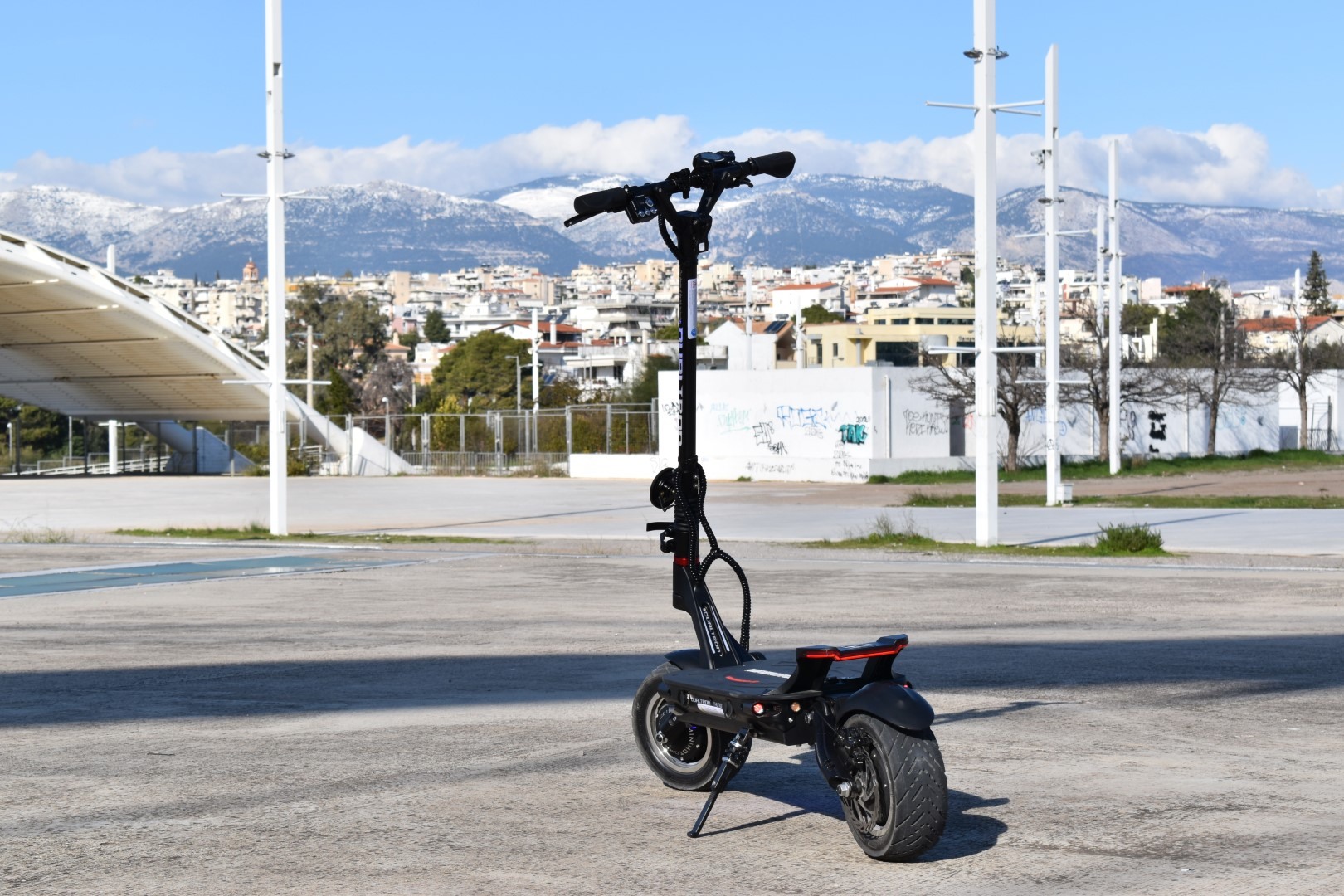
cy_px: 448
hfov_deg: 24.6
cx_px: 672
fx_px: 3080
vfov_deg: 16.6
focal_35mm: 82
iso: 200
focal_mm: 55
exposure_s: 1/500
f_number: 10
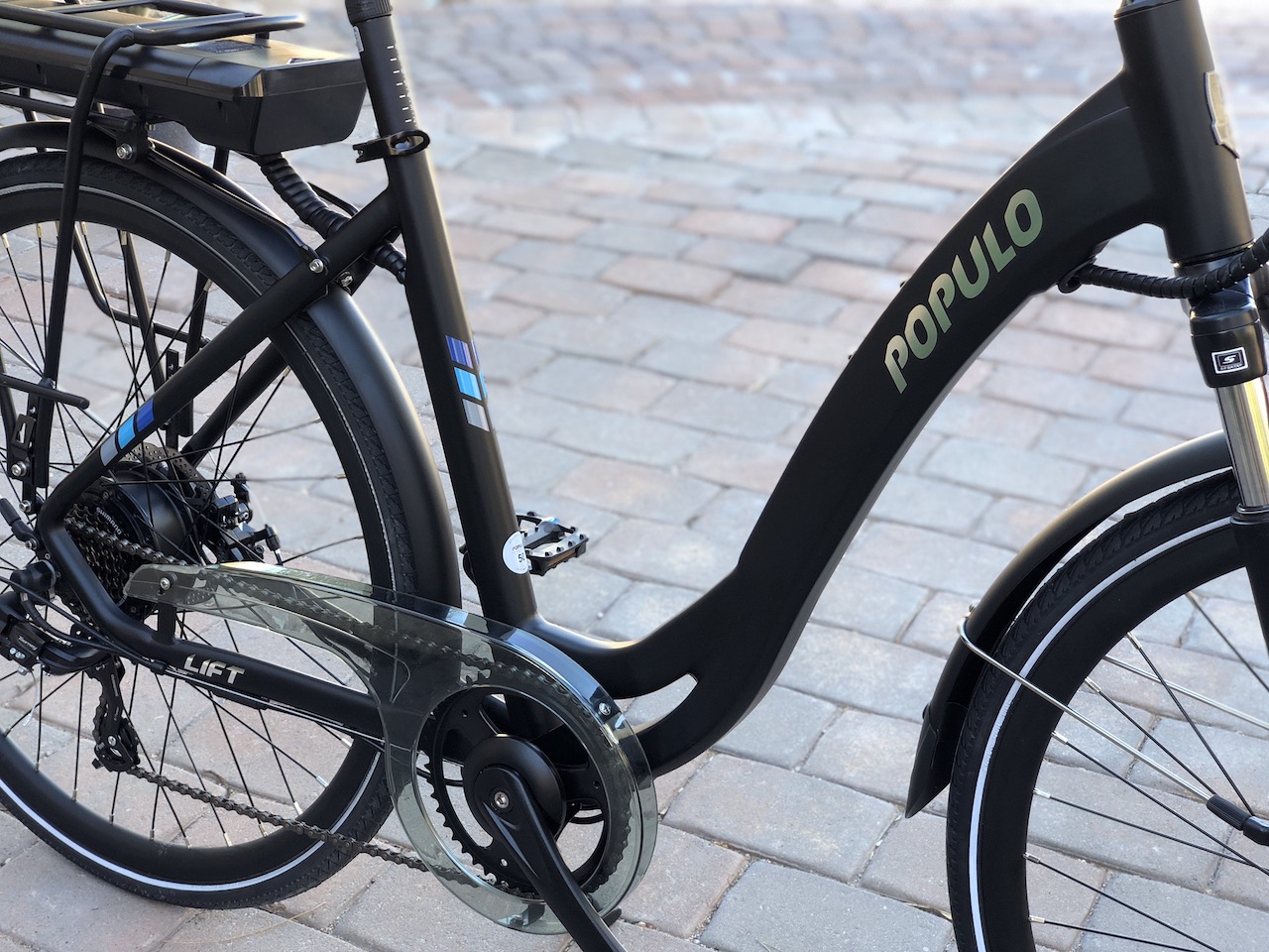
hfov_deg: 36.8
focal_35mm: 52
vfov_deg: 28.0
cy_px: 476
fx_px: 1906
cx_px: 634
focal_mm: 6
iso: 25
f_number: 2.4
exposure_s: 1/60
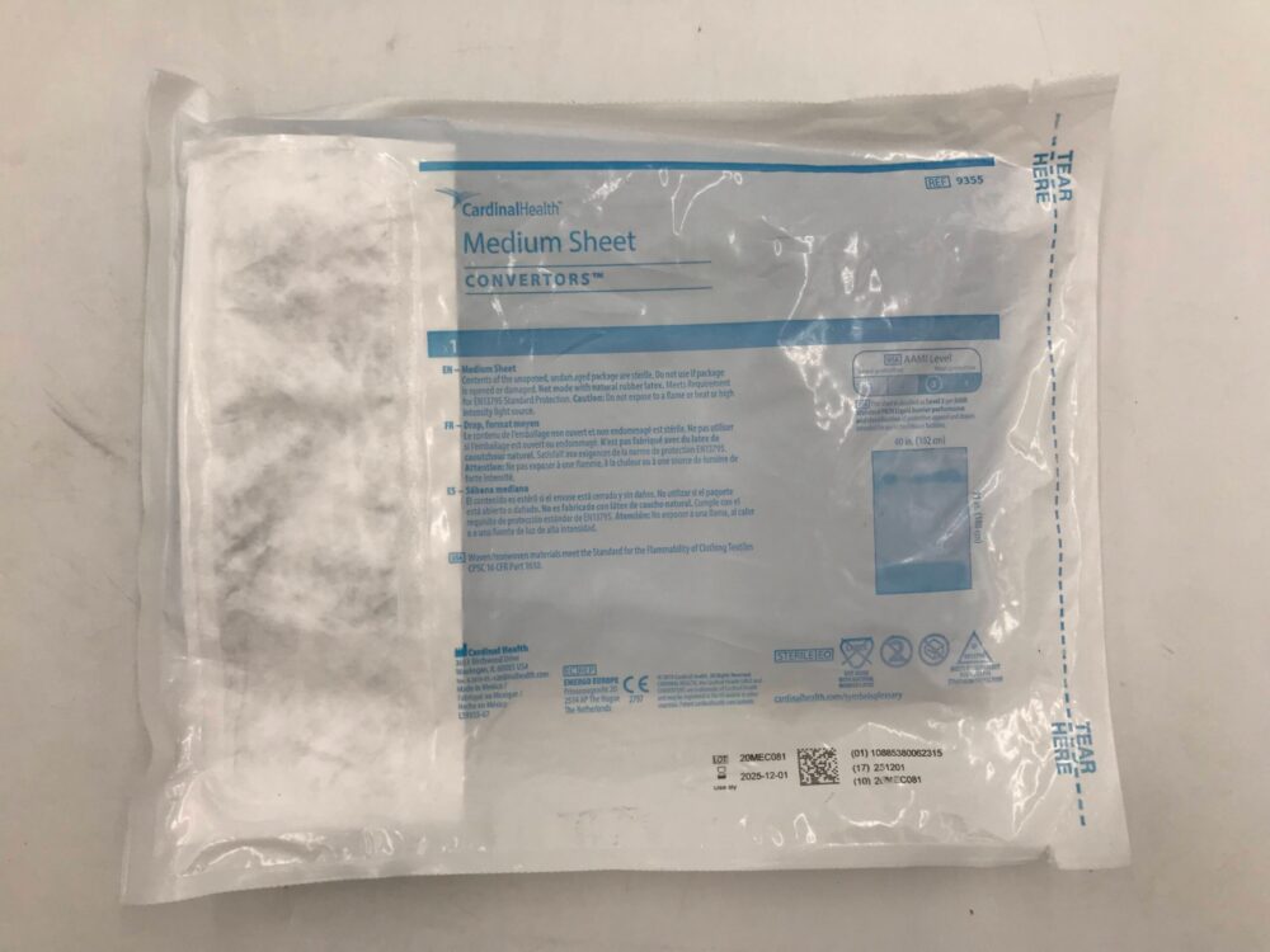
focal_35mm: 28
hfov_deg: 63.4
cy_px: 476
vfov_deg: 49.7
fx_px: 1027
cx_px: 635
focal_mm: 3.99
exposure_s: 1/60
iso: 25
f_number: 1.8
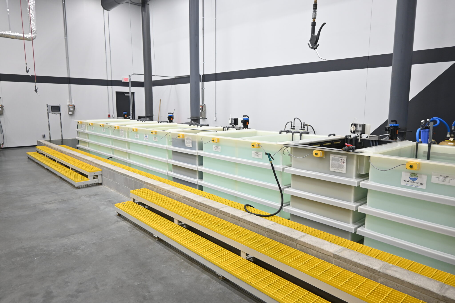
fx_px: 303
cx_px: 228
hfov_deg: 73.7
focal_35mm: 24
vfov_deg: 53.1
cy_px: 152
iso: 400
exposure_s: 1/160
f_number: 3.5
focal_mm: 16
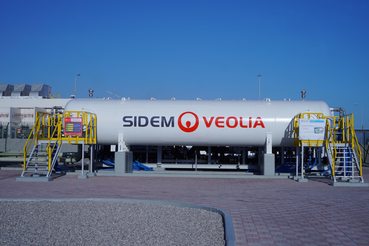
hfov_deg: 38.9
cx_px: 184
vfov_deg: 26.5
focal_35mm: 51
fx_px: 523
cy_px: 123
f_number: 16
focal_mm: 51
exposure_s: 1/250
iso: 125
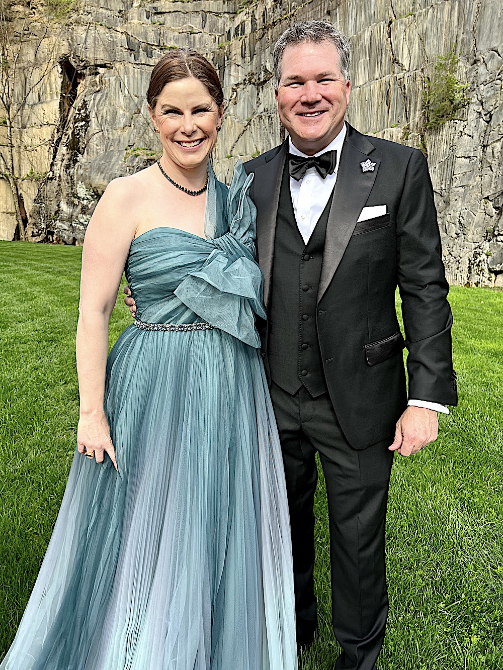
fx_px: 504
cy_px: 335
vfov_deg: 67.3
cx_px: 252
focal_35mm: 26
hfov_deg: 53.1
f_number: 1.5
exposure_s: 1/924
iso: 50
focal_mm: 5.7
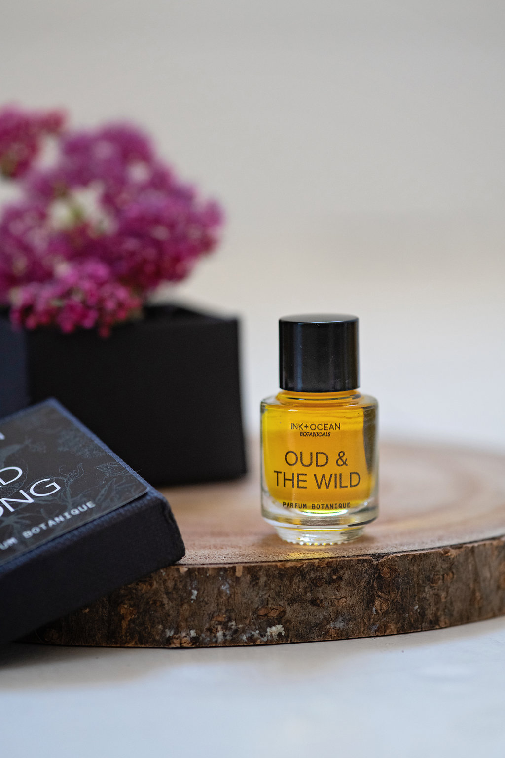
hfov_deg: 13.0
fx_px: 2209
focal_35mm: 105
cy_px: 379
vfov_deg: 19.5
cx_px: 252
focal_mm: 105
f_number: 4.5
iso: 1250
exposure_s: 1/160
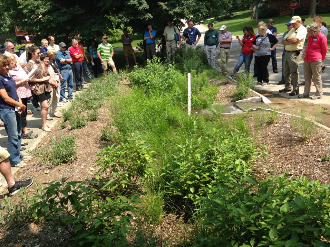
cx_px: 165
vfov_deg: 42.9
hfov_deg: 55.4
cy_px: 124
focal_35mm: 33
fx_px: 315
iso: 50
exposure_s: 1/661
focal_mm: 4.12
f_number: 2.4
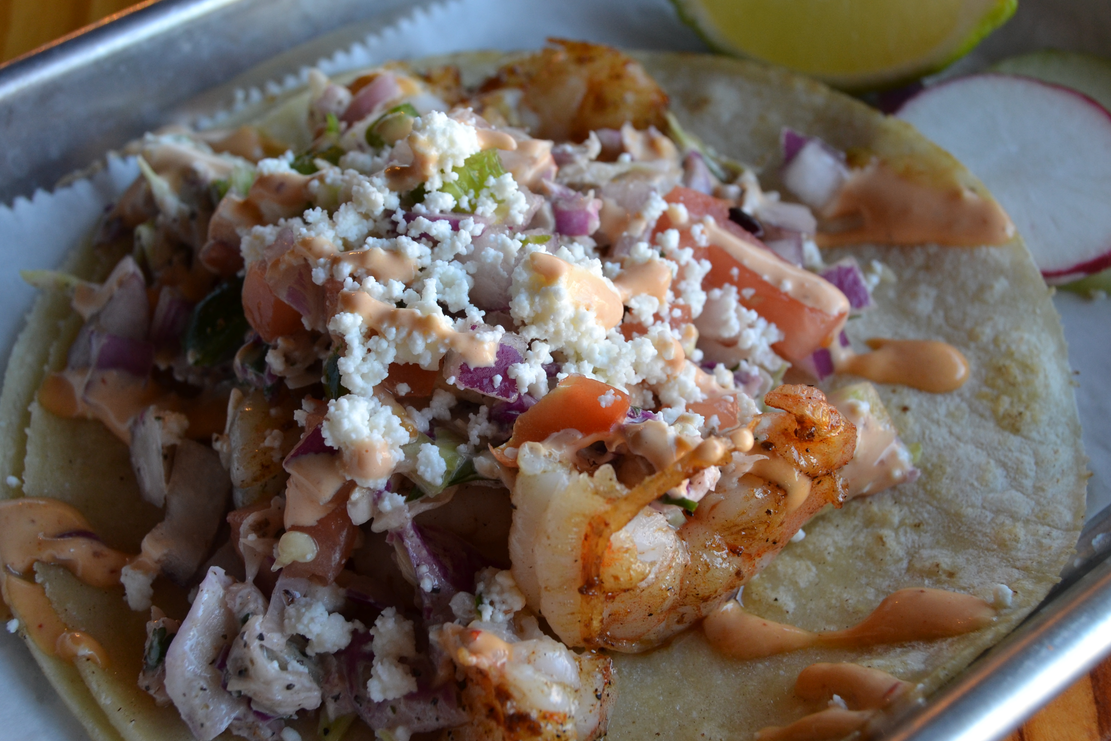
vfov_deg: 26.5
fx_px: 1574
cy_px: 345
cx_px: 551
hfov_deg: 38.9
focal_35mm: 51
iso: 400
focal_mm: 26
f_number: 5.6
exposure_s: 1/60
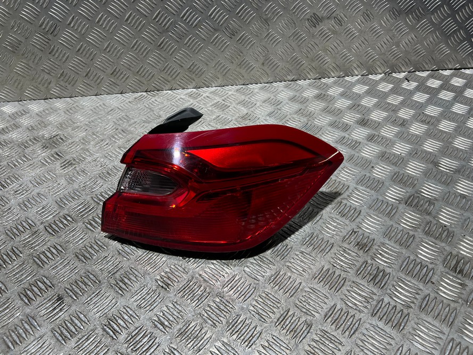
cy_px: 178
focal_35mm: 26
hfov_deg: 67.3
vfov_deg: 53.1
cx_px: 236
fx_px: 355
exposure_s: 1/100
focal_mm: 5.7
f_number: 1.5
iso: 64
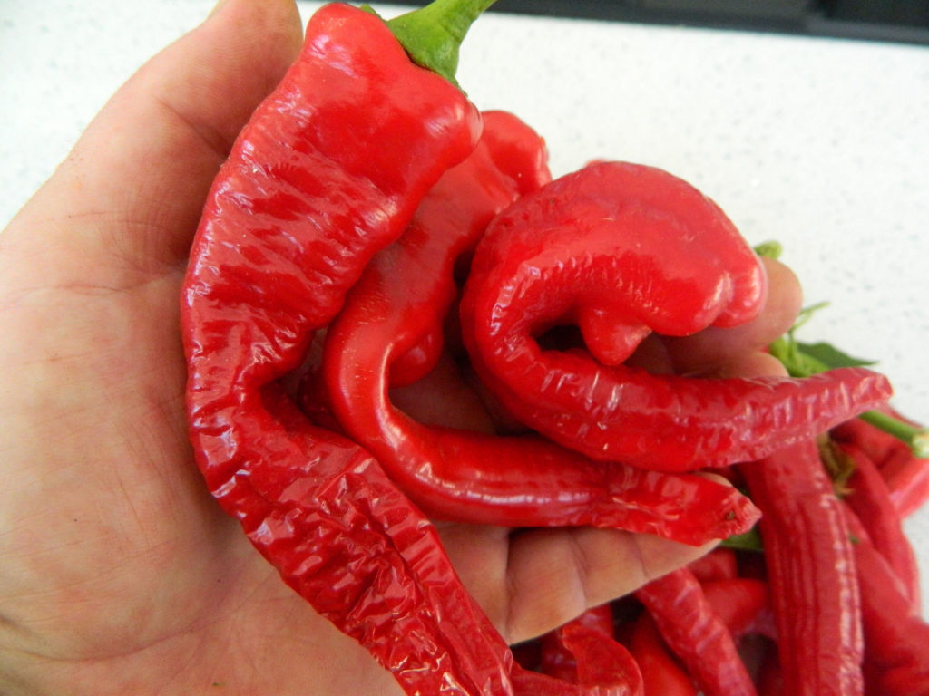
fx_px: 671
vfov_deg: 54.9
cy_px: 348
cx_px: 464
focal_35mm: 25
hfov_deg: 69.4
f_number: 3.1
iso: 400
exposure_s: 1/125
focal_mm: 4.5
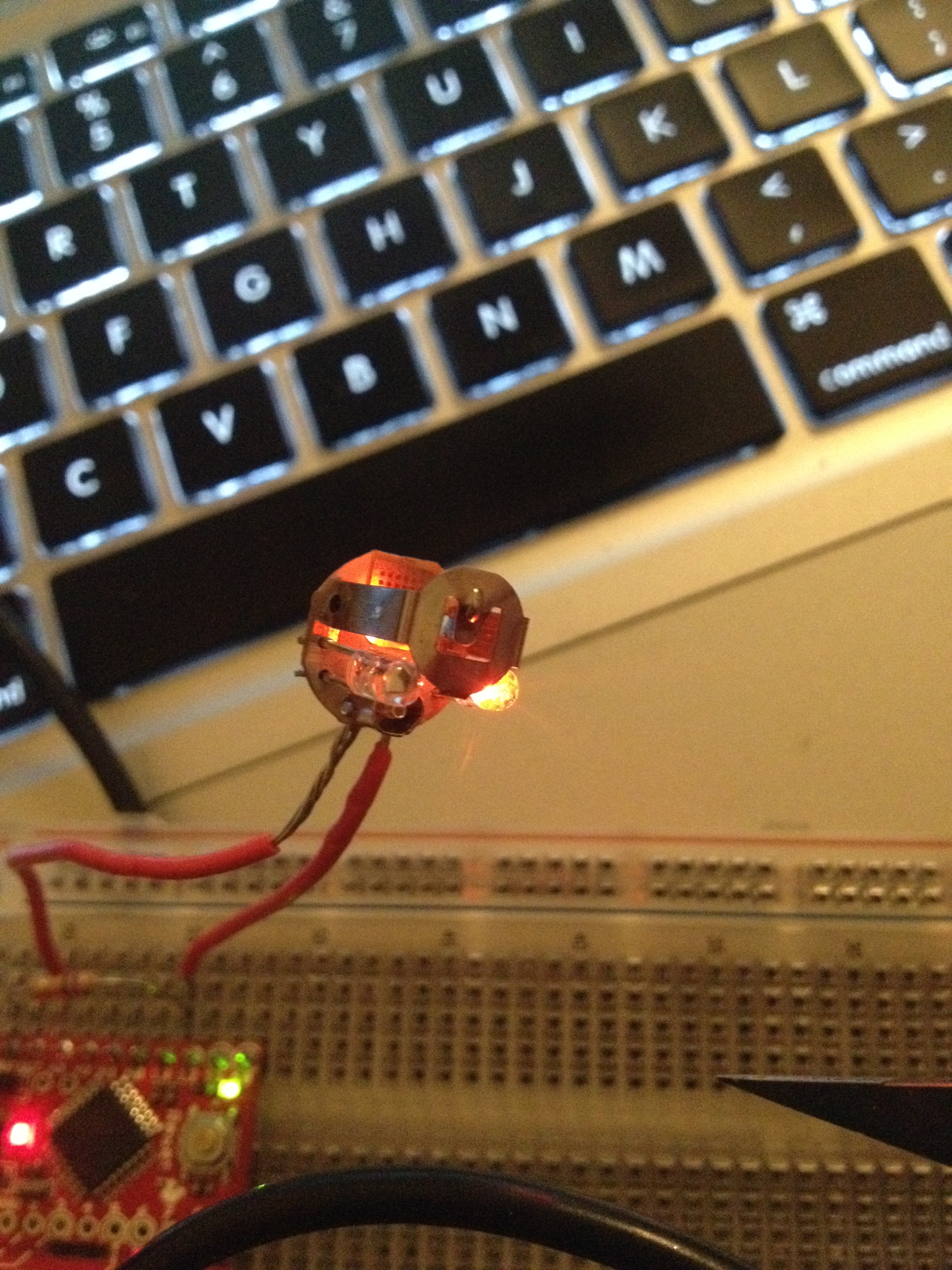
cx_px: 476
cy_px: 635
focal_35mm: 35
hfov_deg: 40.7
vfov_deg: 52.6
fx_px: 1283
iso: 800
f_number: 2.4
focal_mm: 4.28
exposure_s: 1/15
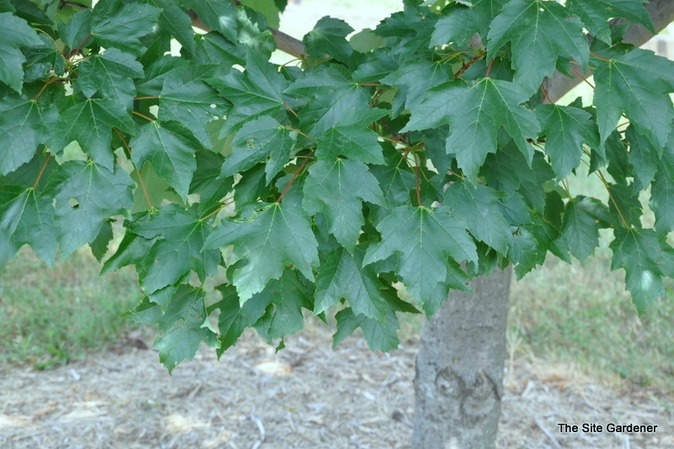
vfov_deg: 22.6
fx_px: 1122
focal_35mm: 60
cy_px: 224
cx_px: 337
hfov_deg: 33.4
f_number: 8
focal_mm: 40
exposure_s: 1/60
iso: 200
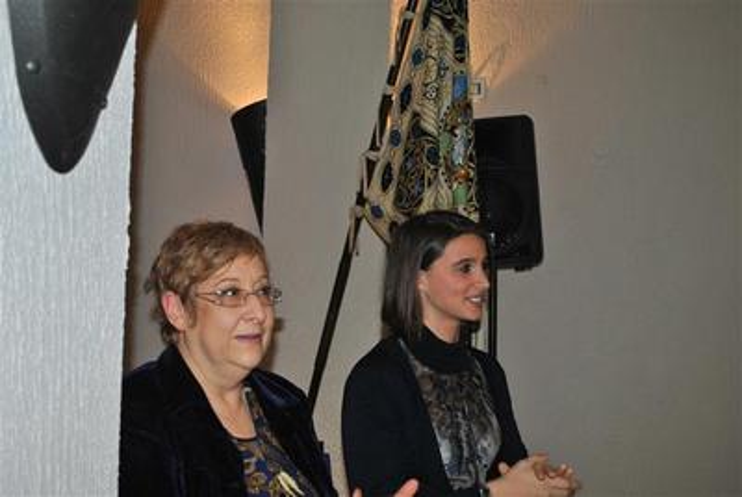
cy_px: 248
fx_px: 867
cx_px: 371
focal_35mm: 42
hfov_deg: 46.3
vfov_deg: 32.0
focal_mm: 28
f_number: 4.5
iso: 200
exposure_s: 1/60
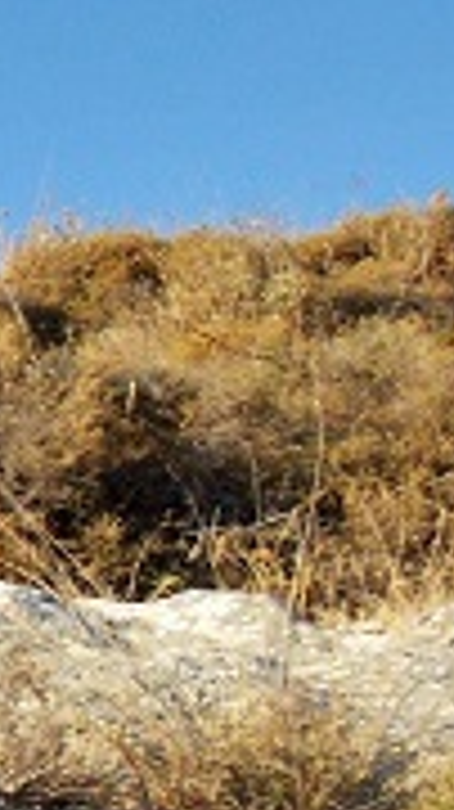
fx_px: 6068
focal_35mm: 283
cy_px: 1008
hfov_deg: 3.8
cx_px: -1933
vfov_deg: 7.6
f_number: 14
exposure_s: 1/400
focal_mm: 24
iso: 400
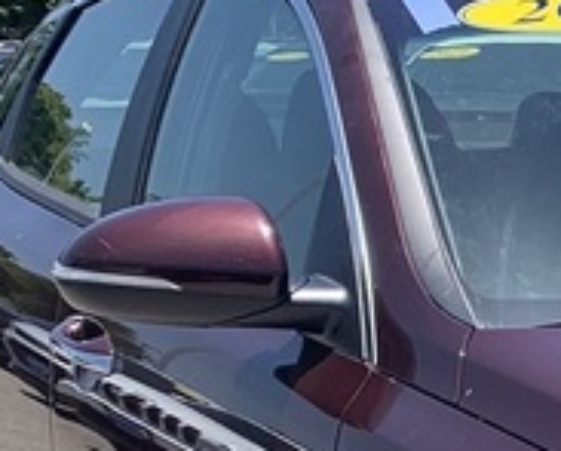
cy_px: 788
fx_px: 2212
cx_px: 1189
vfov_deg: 10.9
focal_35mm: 133
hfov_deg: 12.4
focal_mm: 4.25
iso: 25
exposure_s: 1/1536
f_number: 1.8
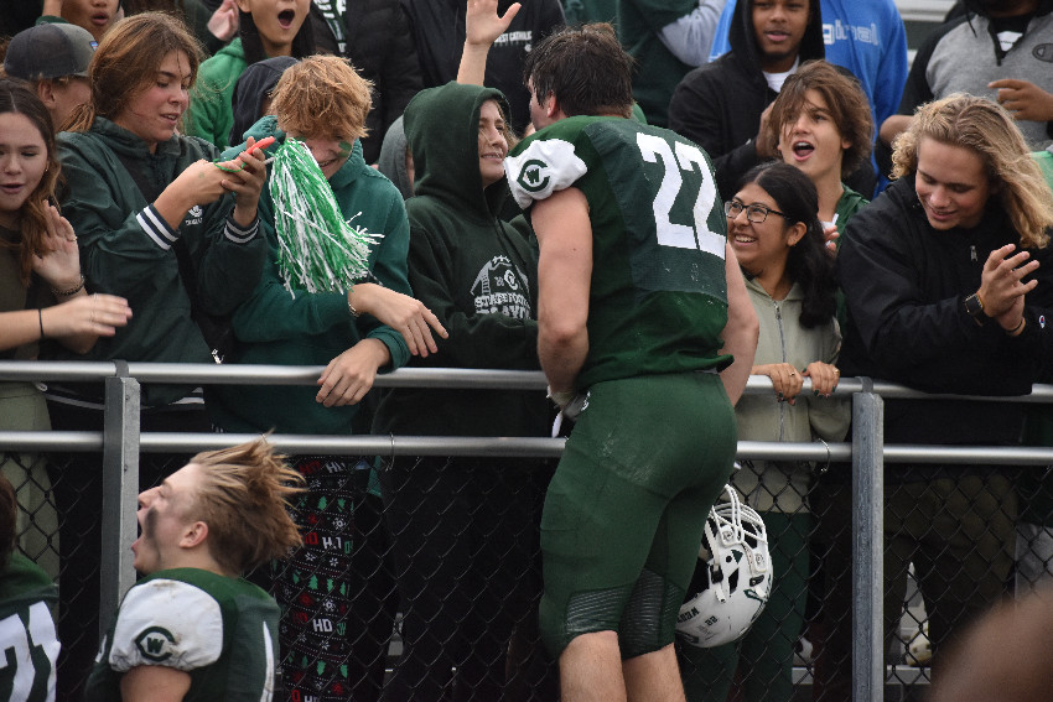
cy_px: 351
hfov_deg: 10.2
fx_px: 5924
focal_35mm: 202
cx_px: 526
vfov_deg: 6.8
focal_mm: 135
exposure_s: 1/320
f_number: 4.8
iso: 800
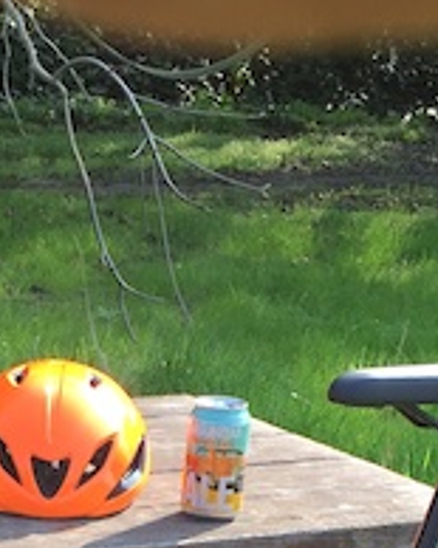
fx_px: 1897
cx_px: -51
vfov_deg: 15.3
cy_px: 794
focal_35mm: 117
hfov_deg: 12.9
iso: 32
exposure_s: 1/363
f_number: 2.2
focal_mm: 4.15
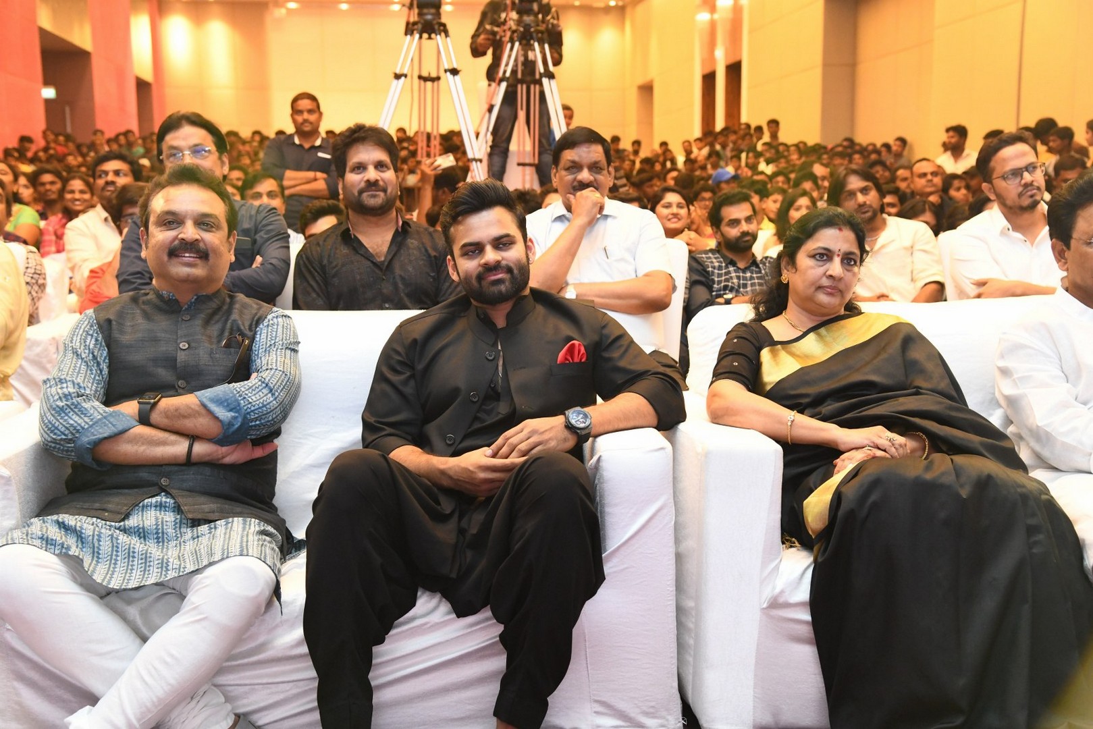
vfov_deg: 26.0
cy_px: 364
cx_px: 546
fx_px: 1579
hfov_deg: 38.2
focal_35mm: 52
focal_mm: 52
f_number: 5.6
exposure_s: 1/125
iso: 5000
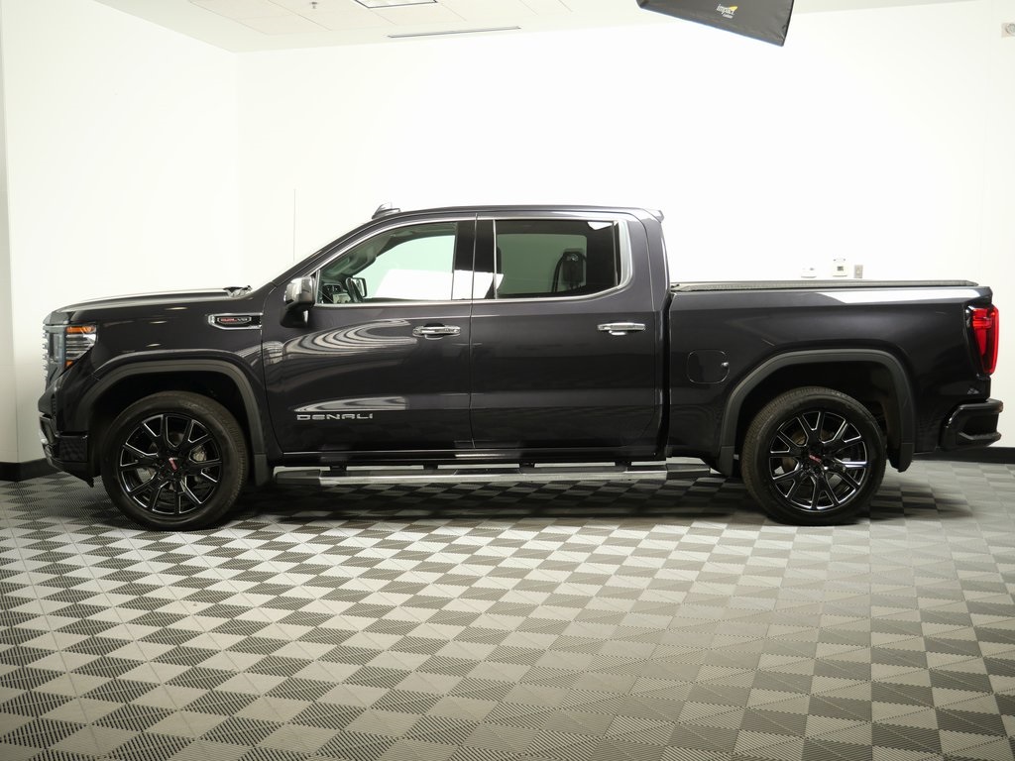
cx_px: 508
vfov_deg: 39.7
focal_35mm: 36
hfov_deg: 51.4
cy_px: 380
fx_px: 1056
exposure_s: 1/200
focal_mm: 18
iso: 250
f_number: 4
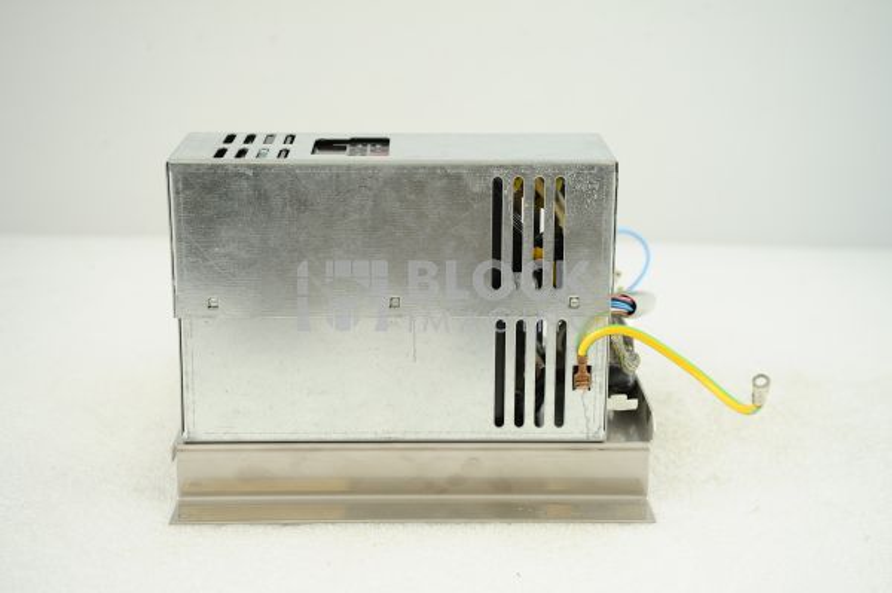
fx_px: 1634
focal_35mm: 66
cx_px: 446
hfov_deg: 30.5
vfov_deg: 20.6
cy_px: 296
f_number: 7.1
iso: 800
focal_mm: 66
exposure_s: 1/100
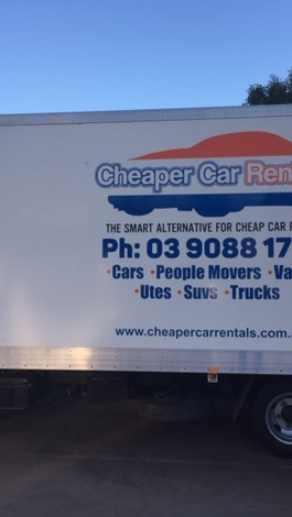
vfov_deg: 47.3
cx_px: 164
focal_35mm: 43
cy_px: 258
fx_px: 591
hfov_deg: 27.7
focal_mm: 4.15
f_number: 2.2
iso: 32
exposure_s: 1/746
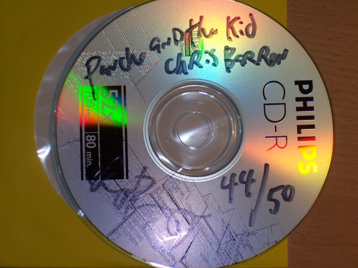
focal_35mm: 102
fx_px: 1055
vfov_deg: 14.5
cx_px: 179
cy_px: 134
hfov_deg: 19.3
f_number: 4.6
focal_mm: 16.8
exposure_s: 1/90
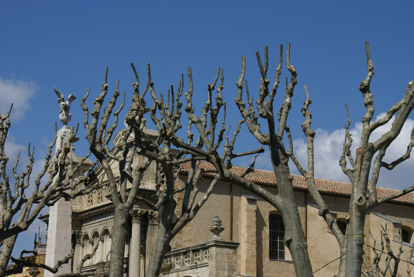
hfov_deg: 19.4
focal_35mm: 105
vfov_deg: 13.1
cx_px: 207
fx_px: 1208
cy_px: 138
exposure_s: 1/250
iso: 100
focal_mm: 70
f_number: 13
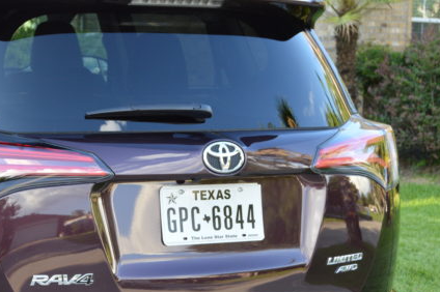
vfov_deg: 15.5
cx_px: 68
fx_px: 1062
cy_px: 256
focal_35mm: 87
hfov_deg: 23.0
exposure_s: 1/125
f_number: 5.6
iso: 320
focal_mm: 32
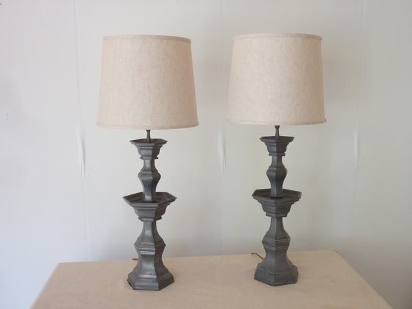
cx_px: 206
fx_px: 440
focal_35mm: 37
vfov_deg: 38.7
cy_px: 154
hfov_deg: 50.1
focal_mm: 6.1
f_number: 3.6
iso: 250
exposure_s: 1/30
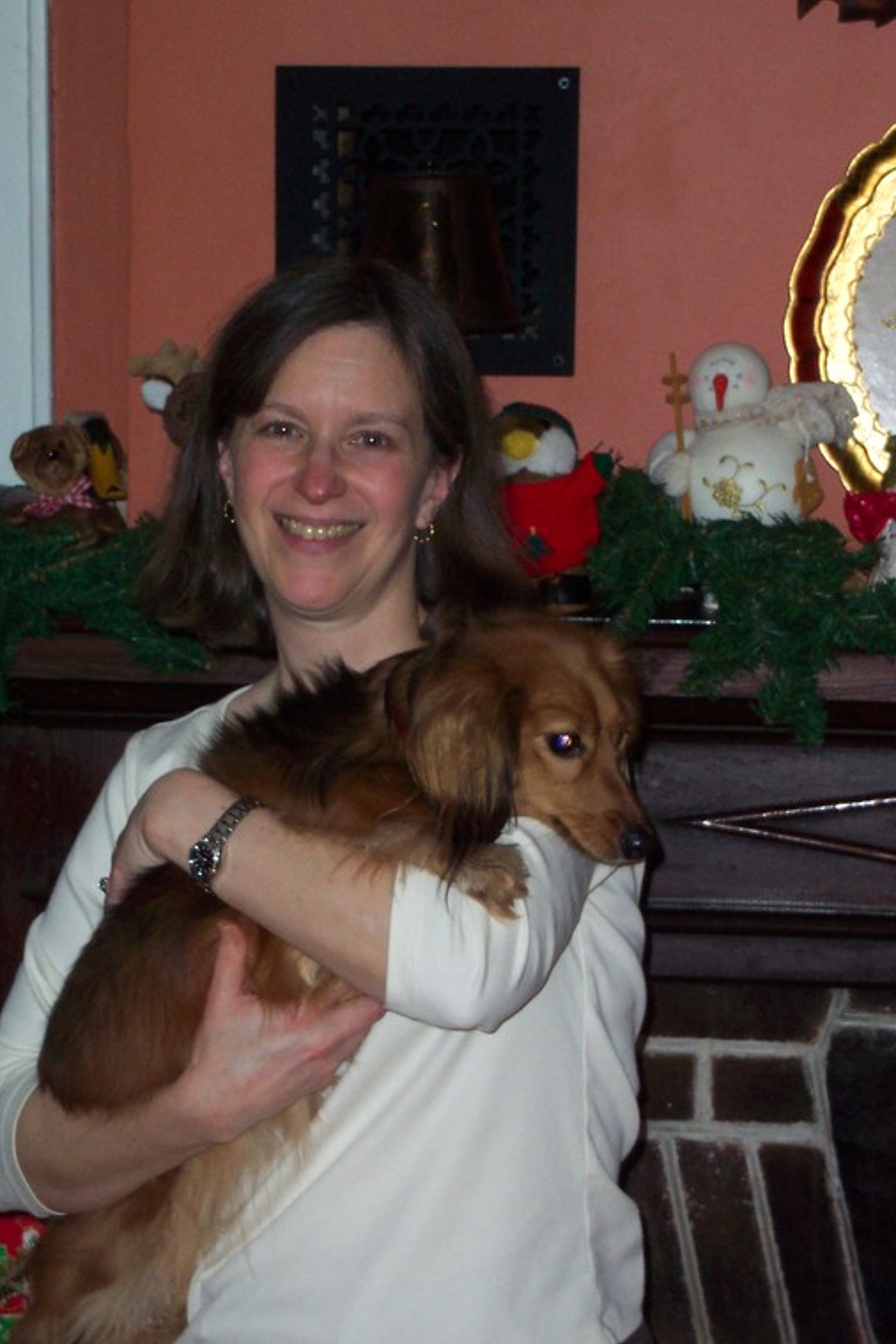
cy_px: 718
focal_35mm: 129
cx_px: 398
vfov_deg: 15.9
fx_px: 4816
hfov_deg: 10.6
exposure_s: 1/90
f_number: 4.7
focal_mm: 21.2
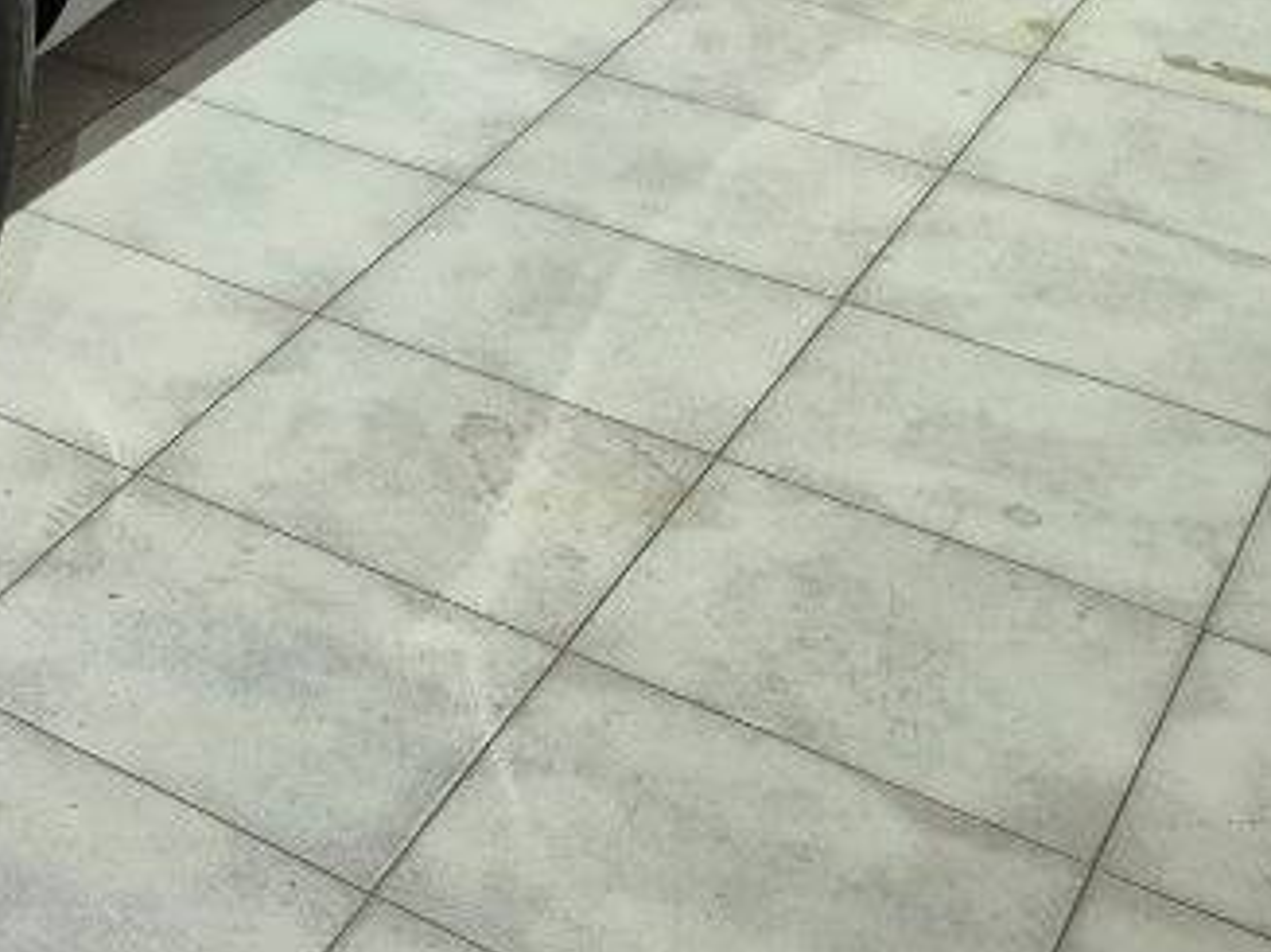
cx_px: -647
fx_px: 2753
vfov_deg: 18.2
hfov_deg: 21.6
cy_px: -319
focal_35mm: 75
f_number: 1.8
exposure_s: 1/100
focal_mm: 5.4
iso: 500
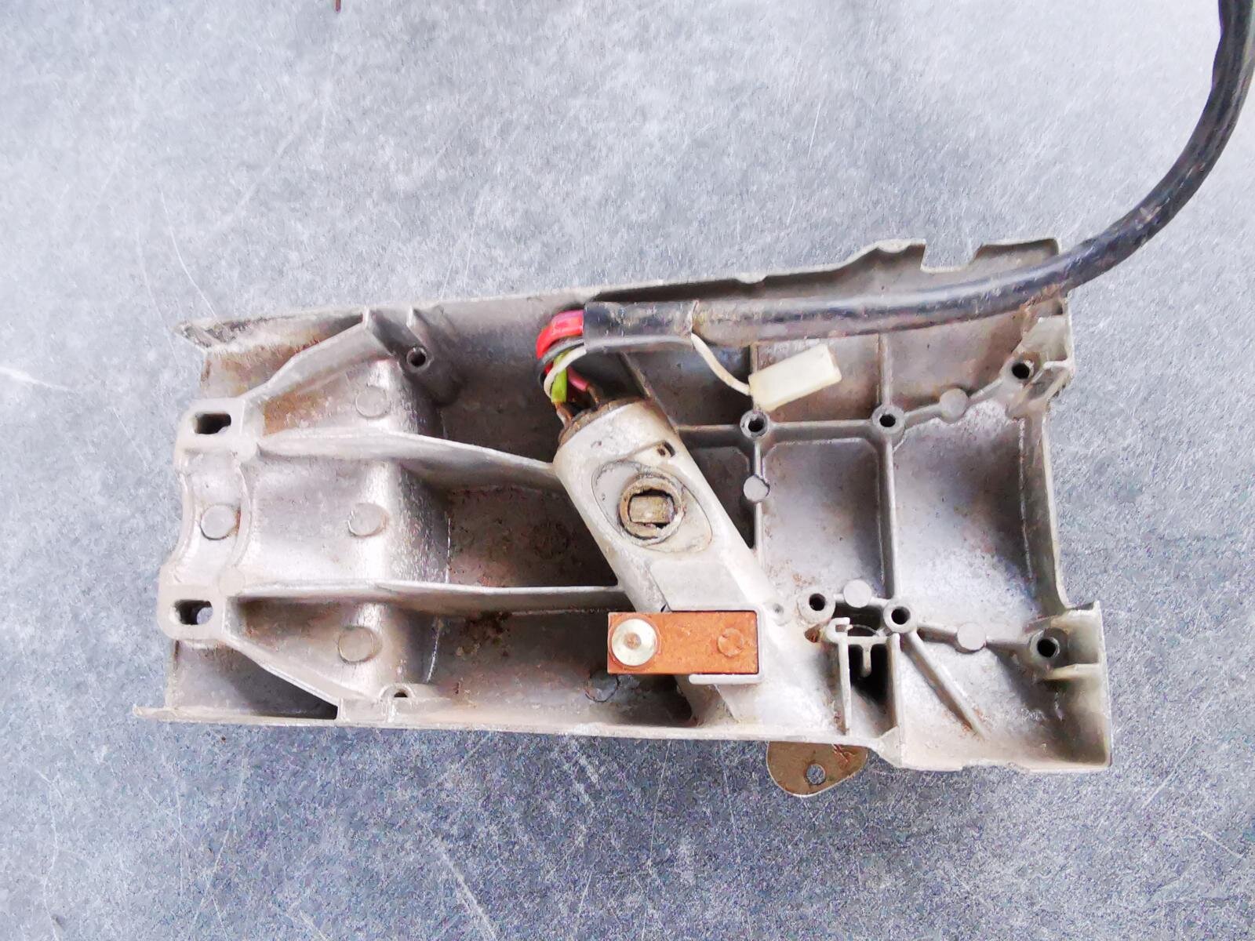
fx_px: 979
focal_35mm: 27
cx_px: 628
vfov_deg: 51.4
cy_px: 470
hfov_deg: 65.3
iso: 400
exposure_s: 1/33.3
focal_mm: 2.26
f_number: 2.2
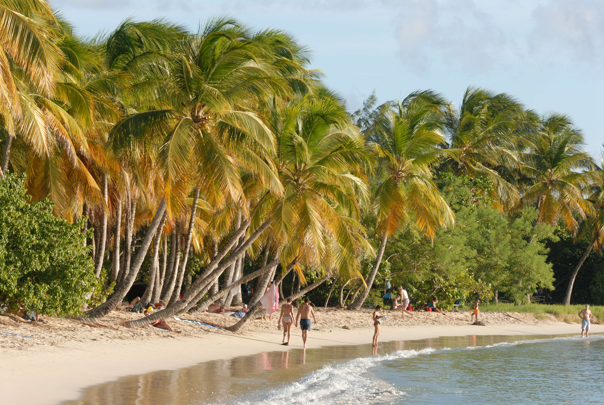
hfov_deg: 8.8
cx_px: 302
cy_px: 202
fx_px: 3905
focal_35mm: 232
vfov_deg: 5.9
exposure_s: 1/320
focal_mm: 155
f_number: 9
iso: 250
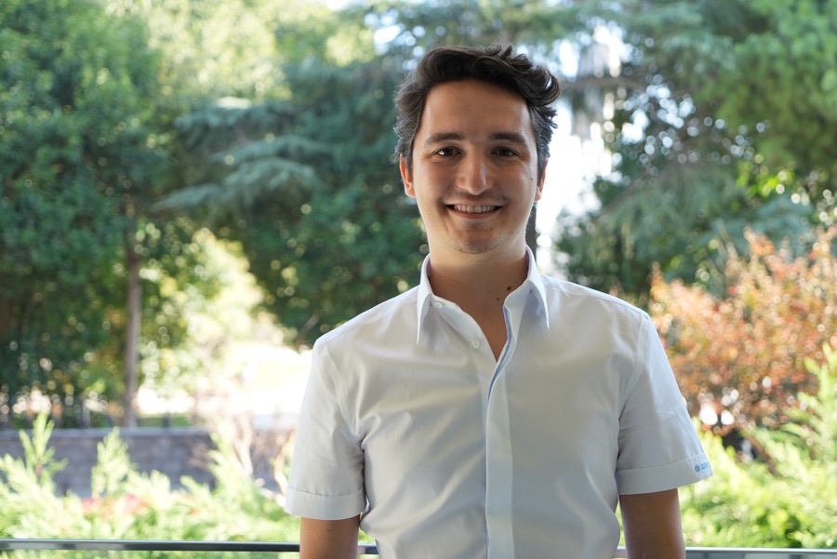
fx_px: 1163
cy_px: 280
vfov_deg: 27.0
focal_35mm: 50
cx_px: 418
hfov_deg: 39.6
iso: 500
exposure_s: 1/250
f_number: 4
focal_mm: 50
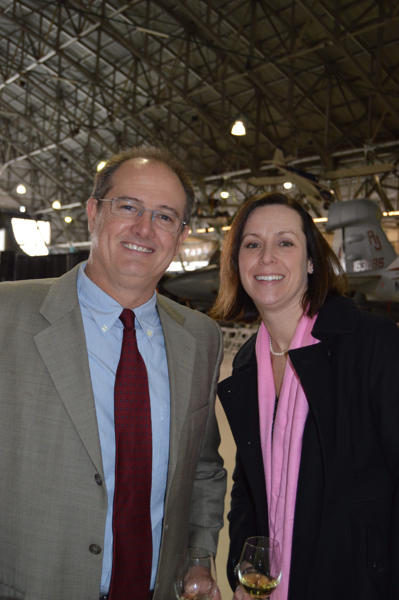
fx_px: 774
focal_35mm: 46
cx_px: 200
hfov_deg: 28.9
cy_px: 300
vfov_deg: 42.4
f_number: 4.2
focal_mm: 31
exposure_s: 1/60
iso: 640
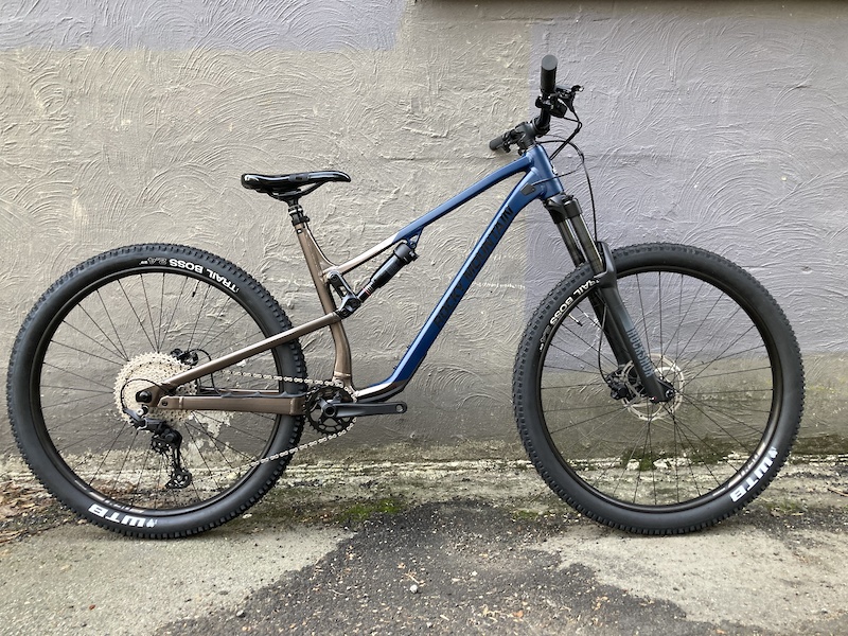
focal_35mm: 28
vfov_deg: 49.7
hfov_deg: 63.4
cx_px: 424
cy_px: 318
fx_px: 686
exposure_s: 1/60
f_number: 1.8
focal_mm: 3.99
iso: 100
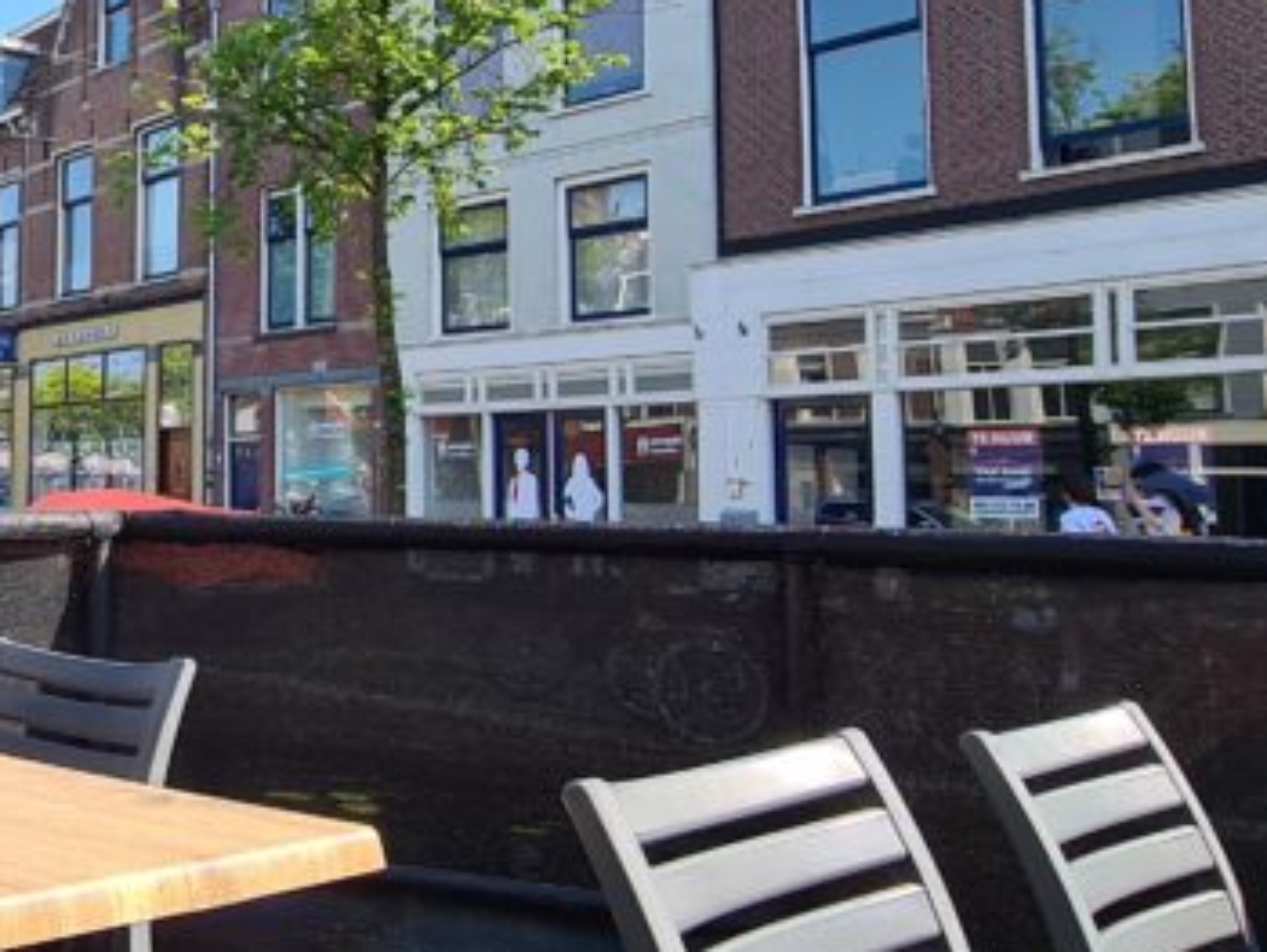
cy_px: 362
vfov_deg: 37.6
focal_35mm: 38
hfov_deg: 42.1
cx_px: -11
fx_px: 1392
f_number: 2.2
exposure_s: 1/718
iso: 50
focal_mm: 2.2
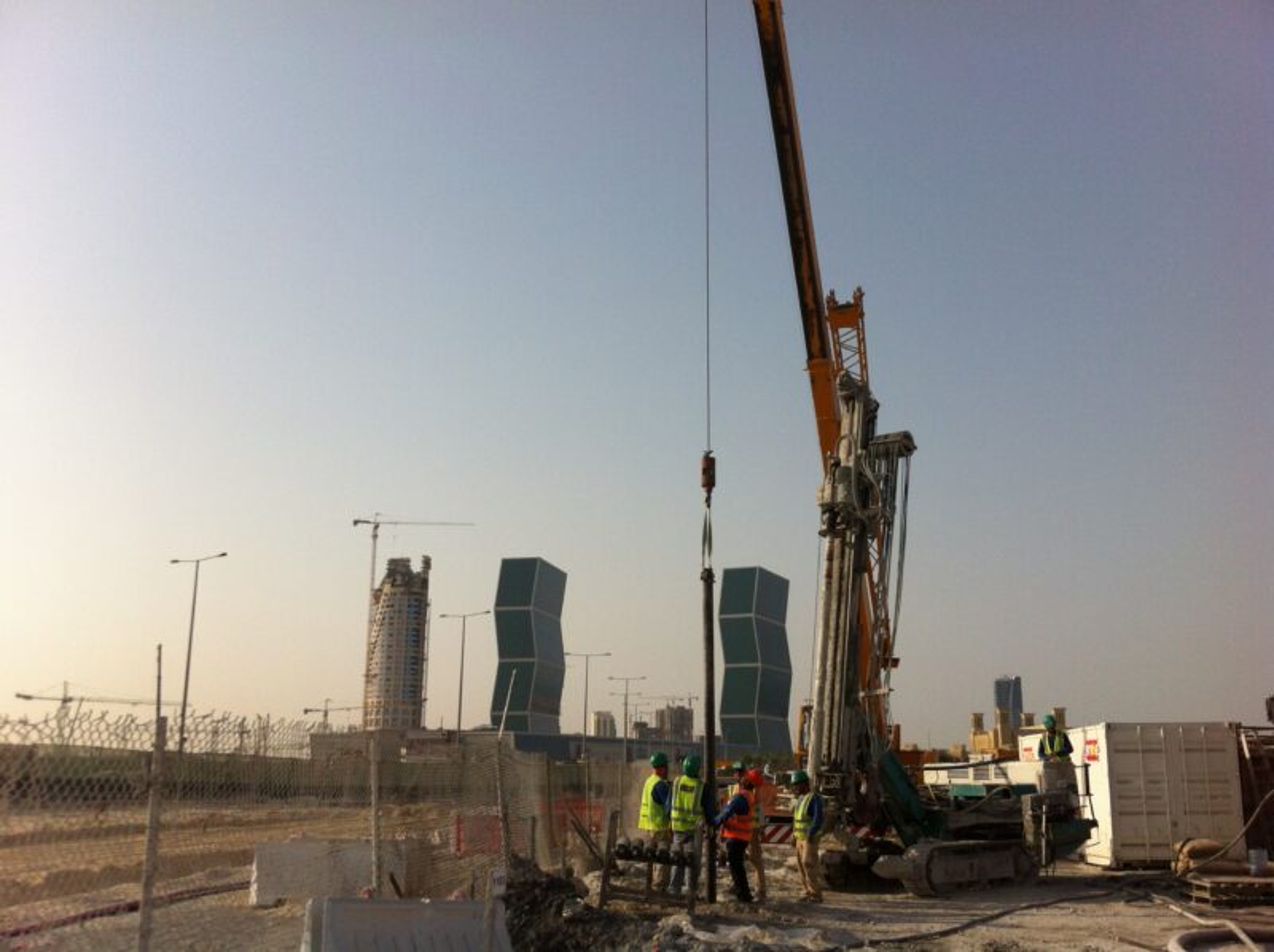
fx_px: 1287
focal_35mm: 35
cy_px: 476
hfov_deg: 52.7
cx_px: 637
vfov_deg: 40.6
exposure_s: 1/2514
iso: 80
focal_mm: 3.85
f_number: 2.8
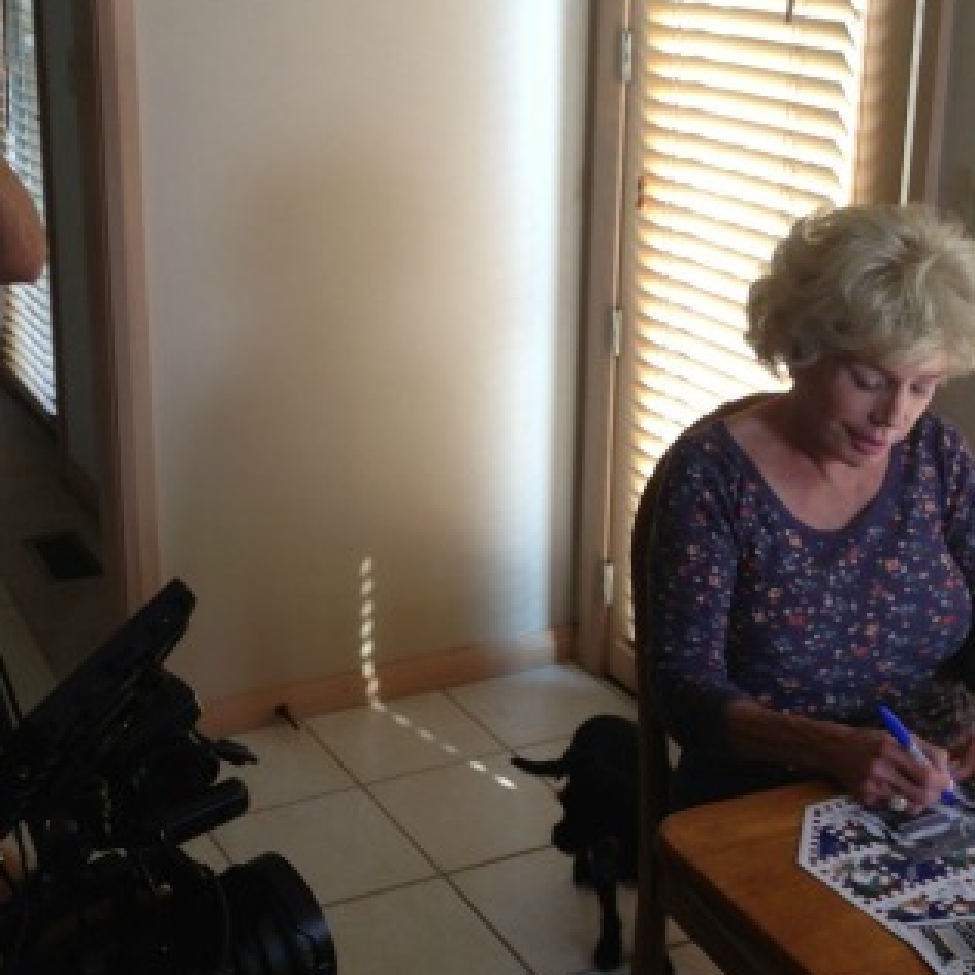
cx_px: 234
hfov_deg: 29.5
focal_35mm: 57
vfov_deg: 29.9
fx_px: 1816
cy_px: 345
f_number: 2.4
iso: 50
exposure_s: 1/24
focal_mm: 4.13
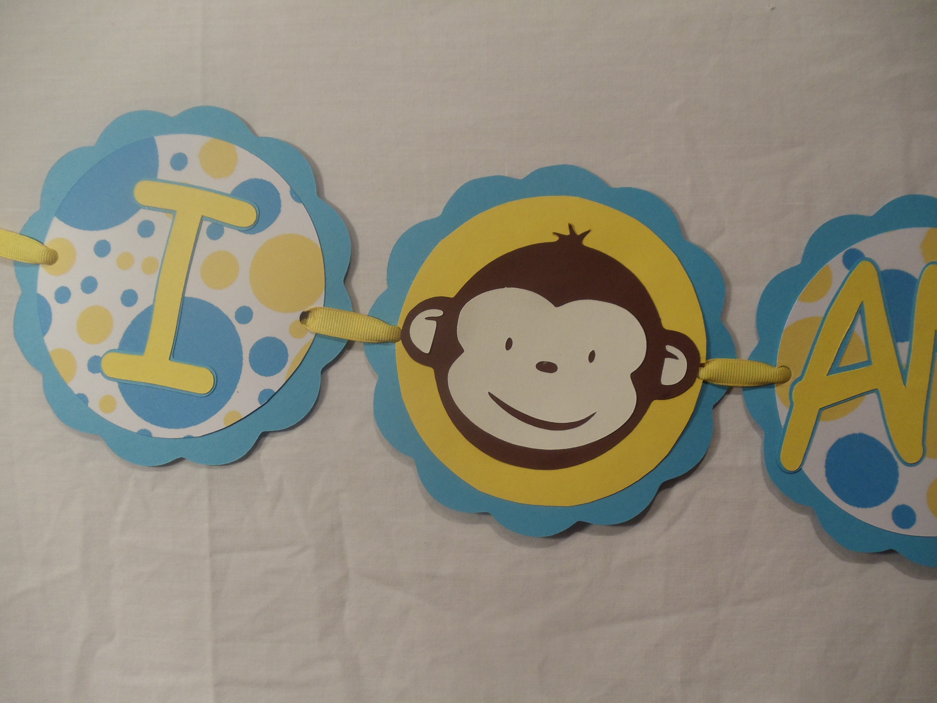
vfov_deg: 32.9
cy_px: 352
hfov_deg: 42.9
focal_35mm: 44
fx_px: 1191
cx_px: 468
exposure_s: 1/30
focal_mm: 6
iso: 200
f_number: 3.5
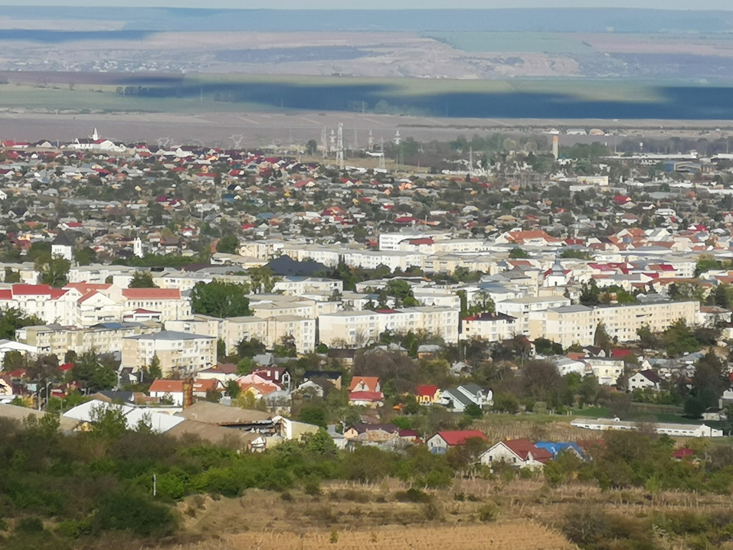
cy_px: 275
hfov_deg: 7.9
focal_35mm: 252
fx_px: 5336
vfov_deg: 5.9
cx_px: 366
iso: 50
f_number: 2.4
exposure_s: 1/1497
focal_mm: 7.48
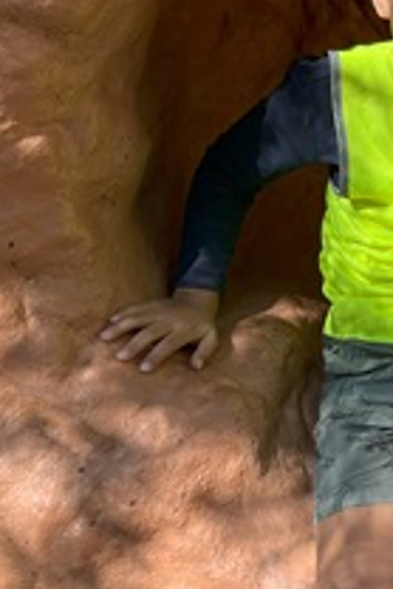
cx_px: 471
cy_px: 207
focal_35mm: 65
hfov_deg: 19.7
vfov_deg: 30.8
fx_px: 1063
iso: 50
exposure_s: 1/864
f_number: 1.6
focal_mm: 5.1
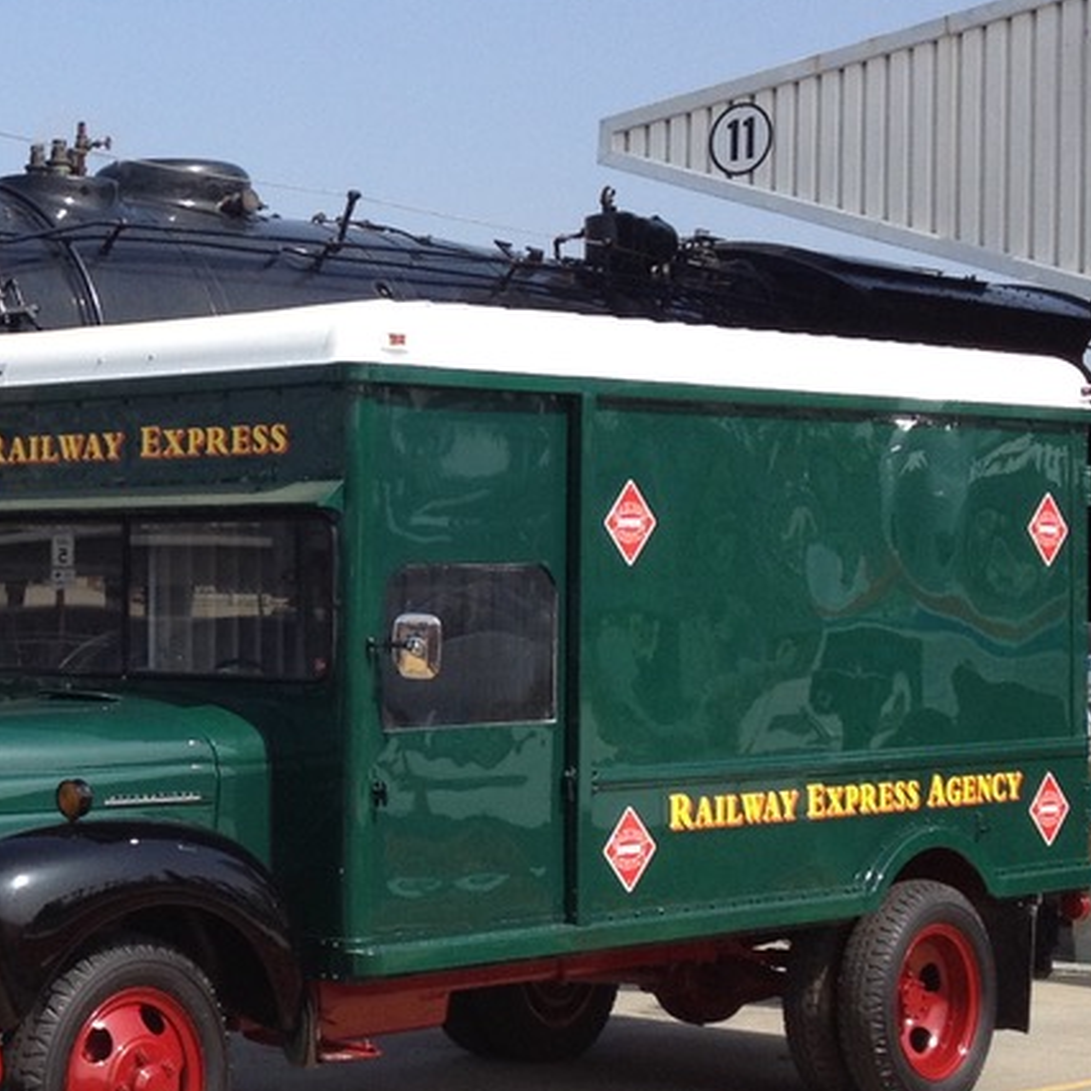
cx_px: -64
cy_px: 576
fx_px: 3316
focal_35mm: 93
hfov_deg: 18.1
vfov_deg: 18.7
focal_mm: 4.28
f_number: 2.4
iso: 64
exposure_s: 1/1314
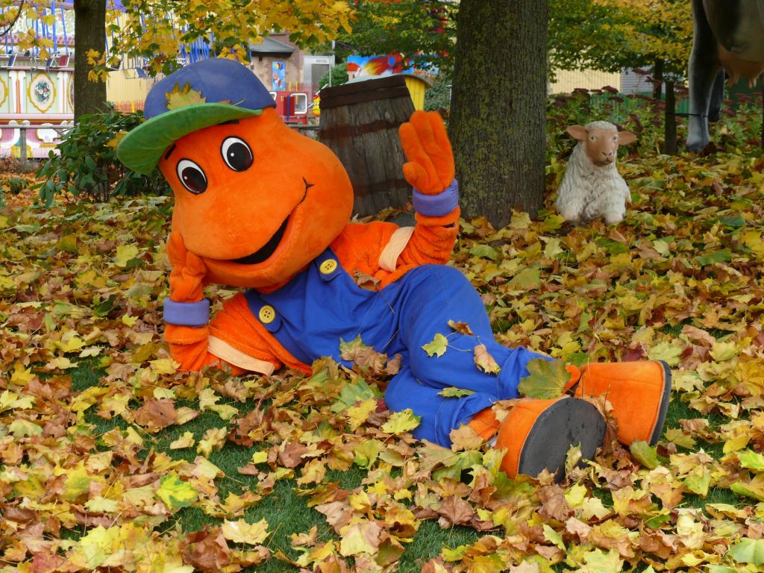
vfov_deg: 18.7
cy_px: 286
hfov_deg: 24.7
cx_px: 382
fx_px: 1744
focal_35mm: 79
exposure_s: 1/125
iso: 100
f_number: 4
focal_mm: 16.7
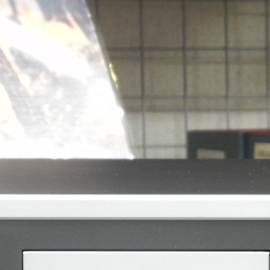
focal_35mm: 375
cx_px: 304
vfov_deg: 4.7
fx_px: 3309
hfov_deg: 4.7
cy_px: 291
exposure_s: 1/10.6
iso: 400
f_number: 5
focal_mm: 28.9
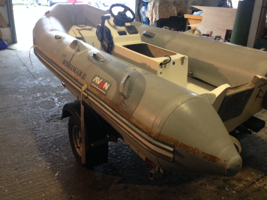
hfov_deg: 55.4
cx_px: 134
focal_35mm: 33
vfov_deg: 42.9
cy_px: 100
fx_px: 255
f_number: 2.4
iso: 100
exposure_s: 1/20
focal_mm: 4.12
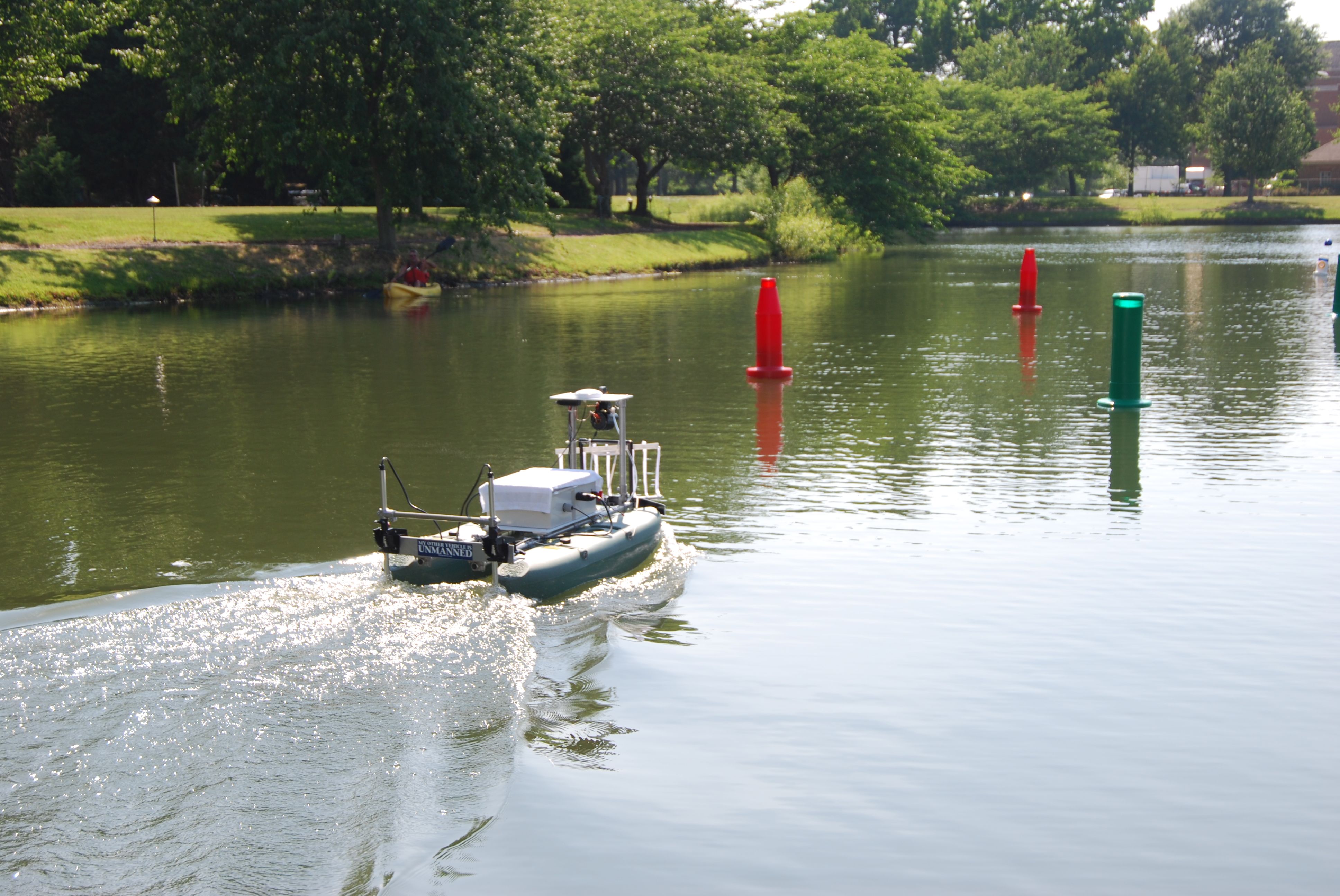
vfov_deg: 22.7
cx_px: 670
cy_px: 448
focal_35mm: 60
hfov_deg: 33.4
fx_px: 2236
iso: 100
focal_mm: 40
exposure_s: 1/200
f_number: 7.1
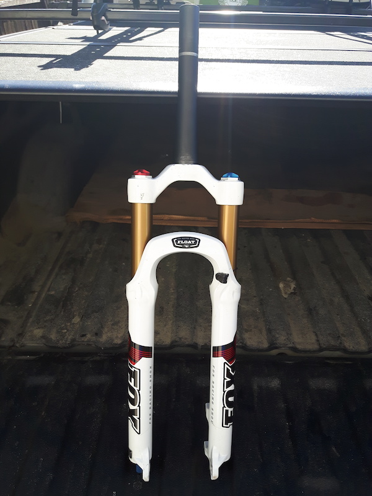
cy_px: 248
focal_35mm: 31
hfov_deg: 45.4
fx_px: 444
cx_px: 186
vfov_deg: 58.4
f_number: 1.9
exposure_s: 1/415
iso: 40
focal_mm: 3.7
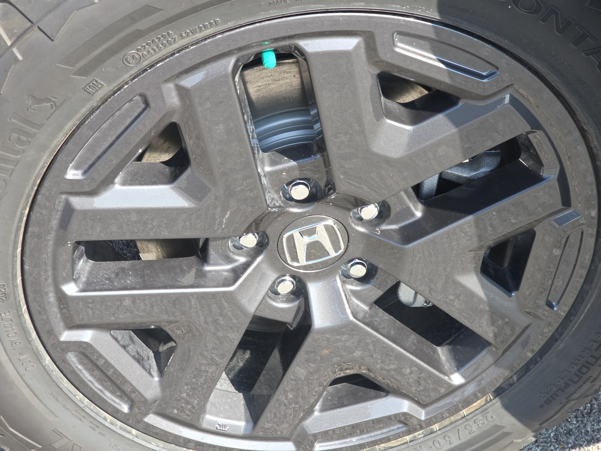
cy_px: 226
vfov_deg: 21.3
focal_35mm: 69
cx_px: 300
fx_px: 1198
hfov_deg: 28.2
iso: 50
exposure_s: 1/404
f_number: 2.4
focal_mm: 7.9
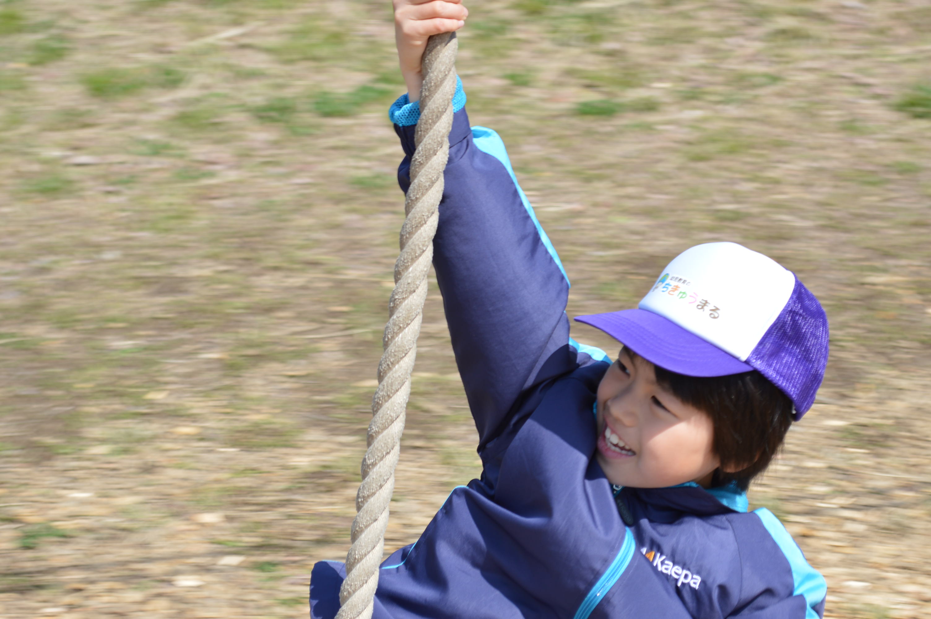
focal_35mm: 82
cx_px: 466
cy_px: 310
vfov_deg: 16.5
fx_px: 2132
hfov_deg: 24.6
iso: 100
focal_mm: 55
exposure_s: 1/200
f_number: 7.1
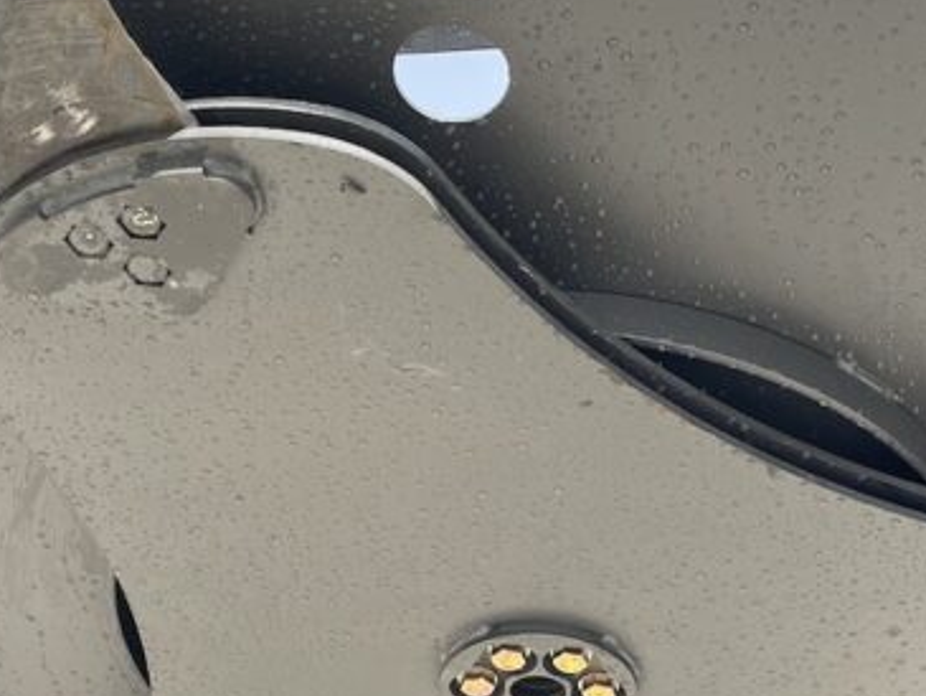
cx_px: 533
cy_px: 569
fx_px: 1953
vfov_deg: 19.9
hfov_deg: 26.6
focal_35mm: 73
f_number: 1.6
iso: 32
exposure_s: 1/698
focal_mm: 4.2
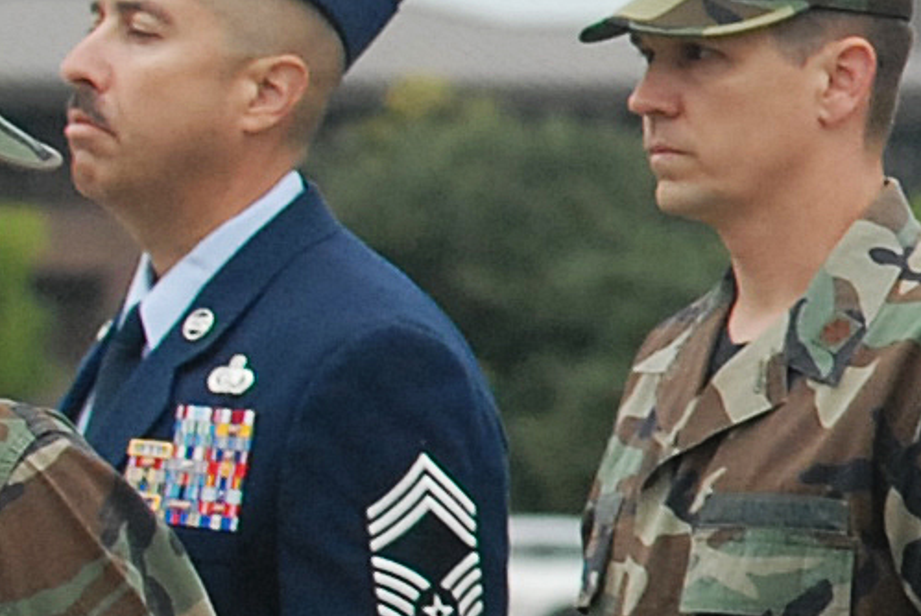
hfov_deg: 2.5
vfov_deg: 1.7
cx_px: 2385
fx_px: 20875
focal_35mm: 815
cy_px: 308
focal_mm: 70
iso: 400
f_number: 3.5
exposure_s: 1/125
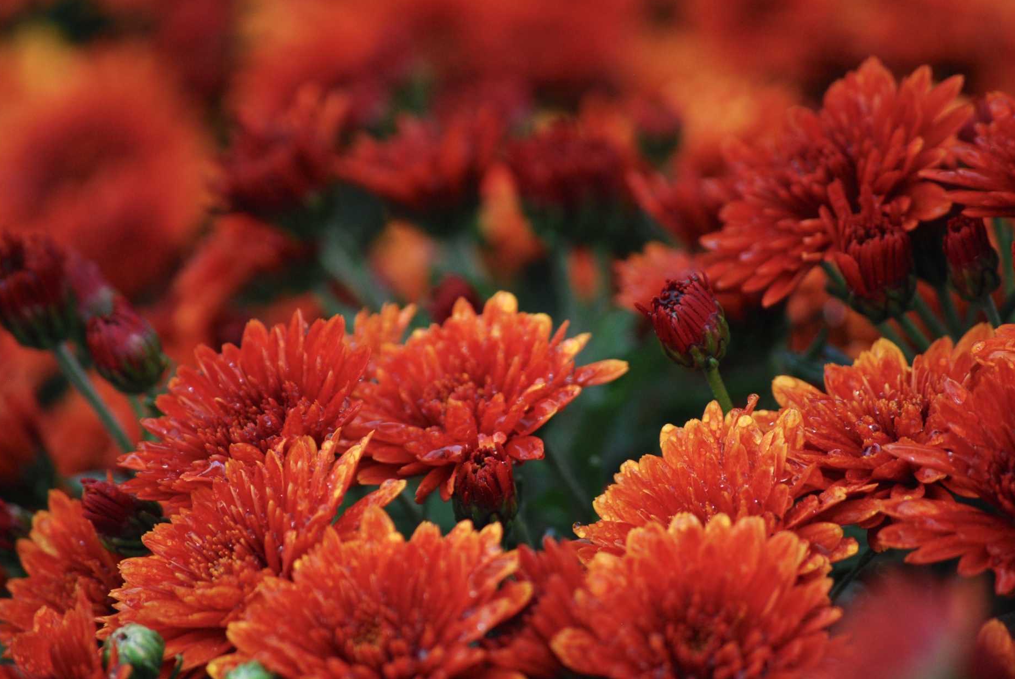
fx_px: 9369
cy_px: 344
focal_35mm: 332
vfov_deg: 4.1
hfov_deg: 6.2
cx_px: 493
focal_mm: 200
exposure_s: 1/500
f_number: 5.6
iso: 560
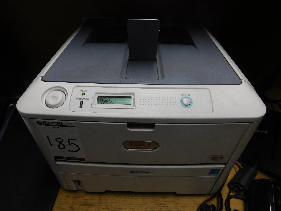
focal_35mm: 23
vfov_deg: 58.9
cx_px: 140
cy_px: 106
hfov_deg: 73.9
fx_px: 187
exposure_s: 1/60
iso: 125
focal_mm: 4
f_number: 3
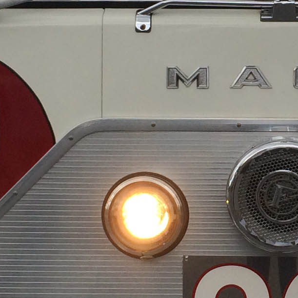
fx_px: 1334
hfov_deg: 12.6
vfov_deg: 12.7
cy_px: 75
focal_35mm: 137
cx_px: 277
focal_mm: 4.15
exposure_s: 1/805
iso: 32
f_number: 2.2
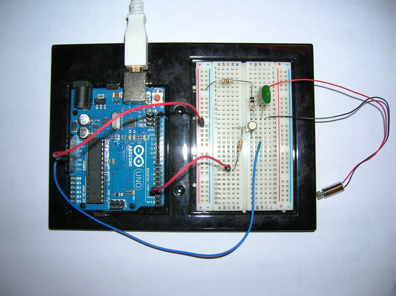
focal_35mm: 34
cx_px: 198
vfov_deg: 41.7
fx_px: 389
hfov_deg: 54.0
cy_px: 148
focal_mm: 5.7
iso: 50
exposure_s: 1/60.1
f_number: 2.9
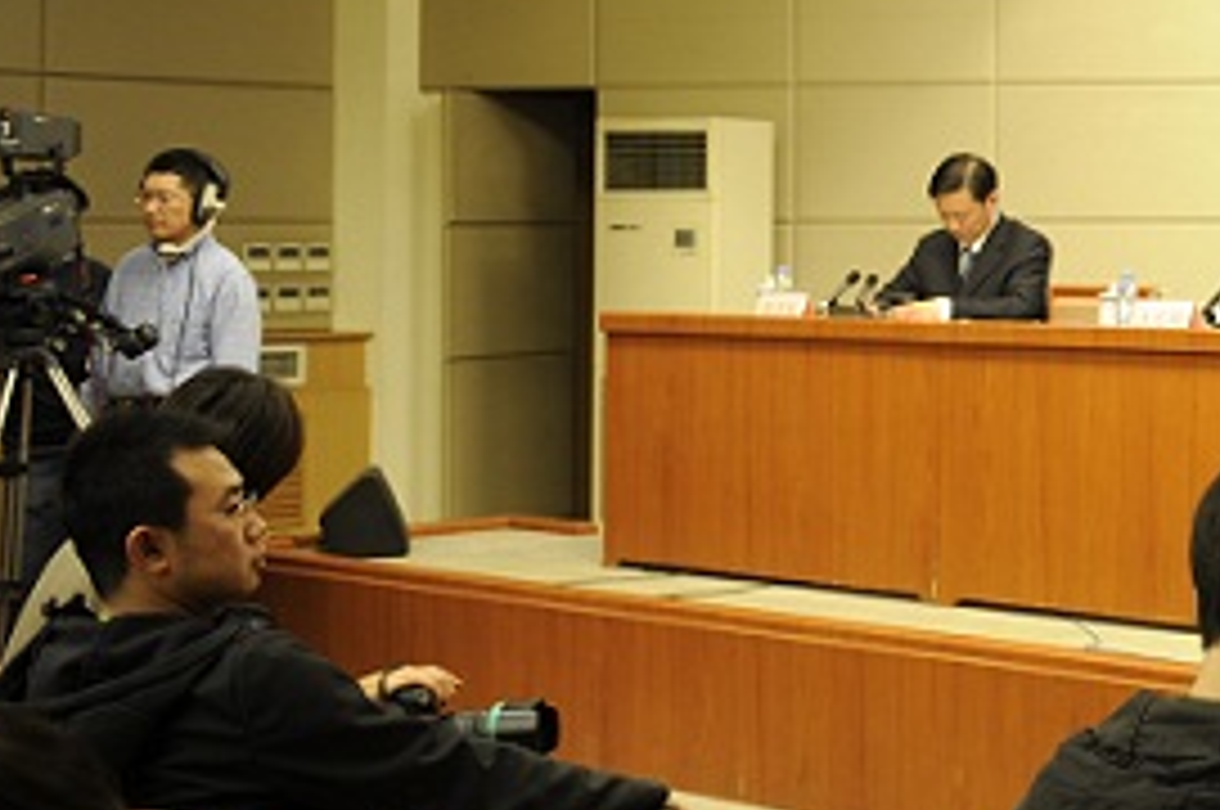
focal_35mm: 83
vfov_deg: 16.3
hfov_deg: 22.1
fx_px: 2809
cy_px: 162
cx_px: 1564
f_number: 3.2
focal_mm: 31
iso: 400
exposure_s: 1/100
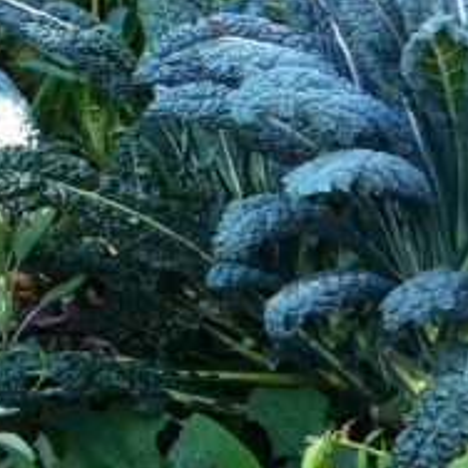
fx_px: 1606
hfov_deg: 16.4
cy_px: 70
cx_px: 80
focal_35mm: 105
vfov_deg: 16.4
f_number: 2.8
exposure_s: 1/120
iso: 125
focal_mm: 3.85
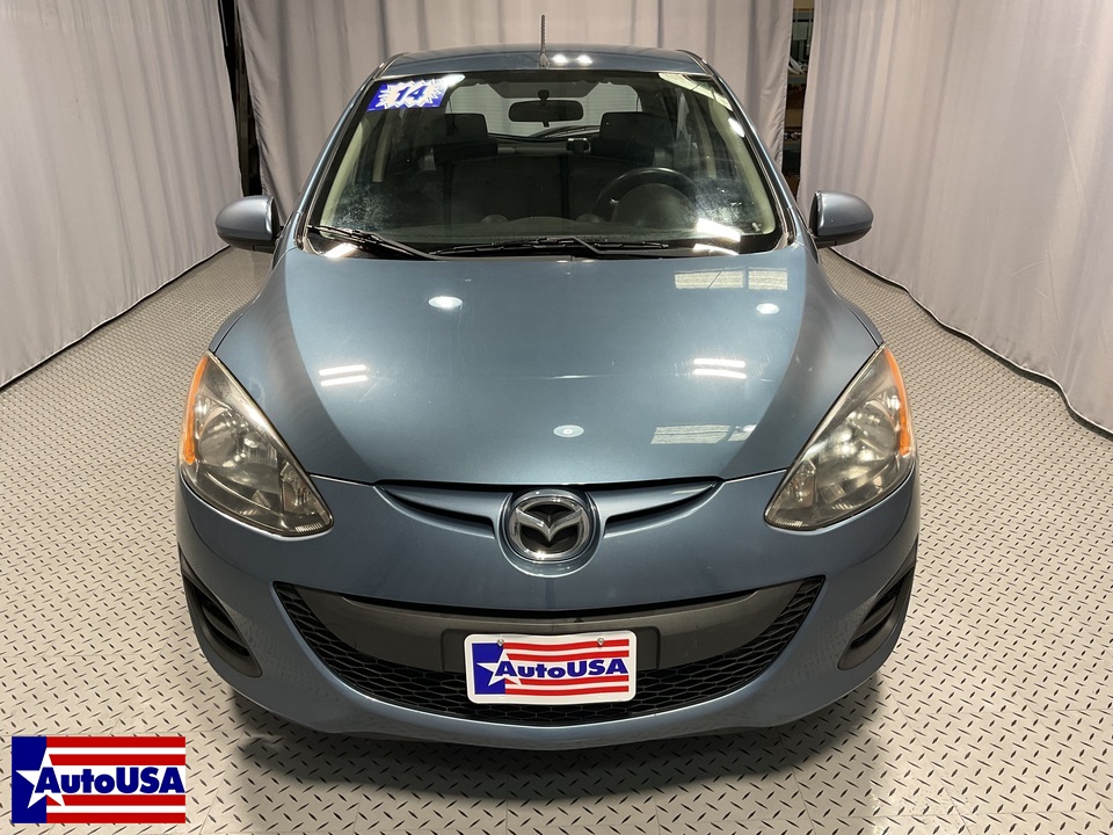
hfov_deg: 61.7
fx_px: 932
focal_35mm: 29
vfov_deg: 48.2
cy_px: 418
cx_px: 556
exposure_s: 1/60
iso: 40
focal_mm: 3
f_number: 1.8
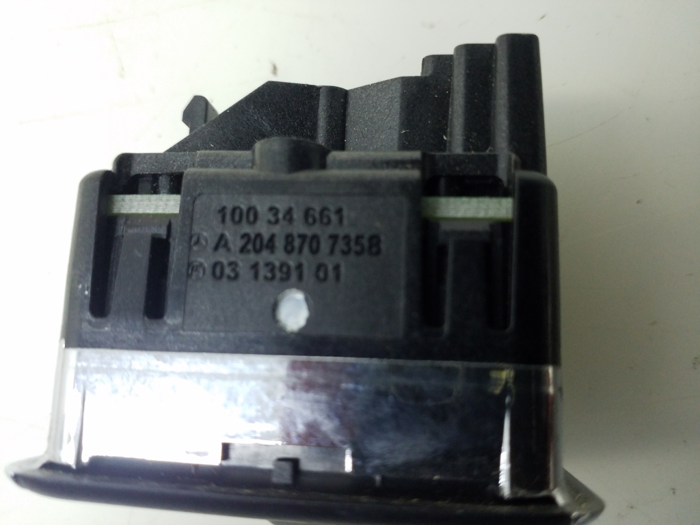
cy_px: 262
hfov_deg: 65.3
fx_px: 546
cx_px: 350
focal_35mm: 27
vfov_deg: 51.4
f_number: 1.9
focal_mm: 3.6
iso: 200
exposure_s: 1/33
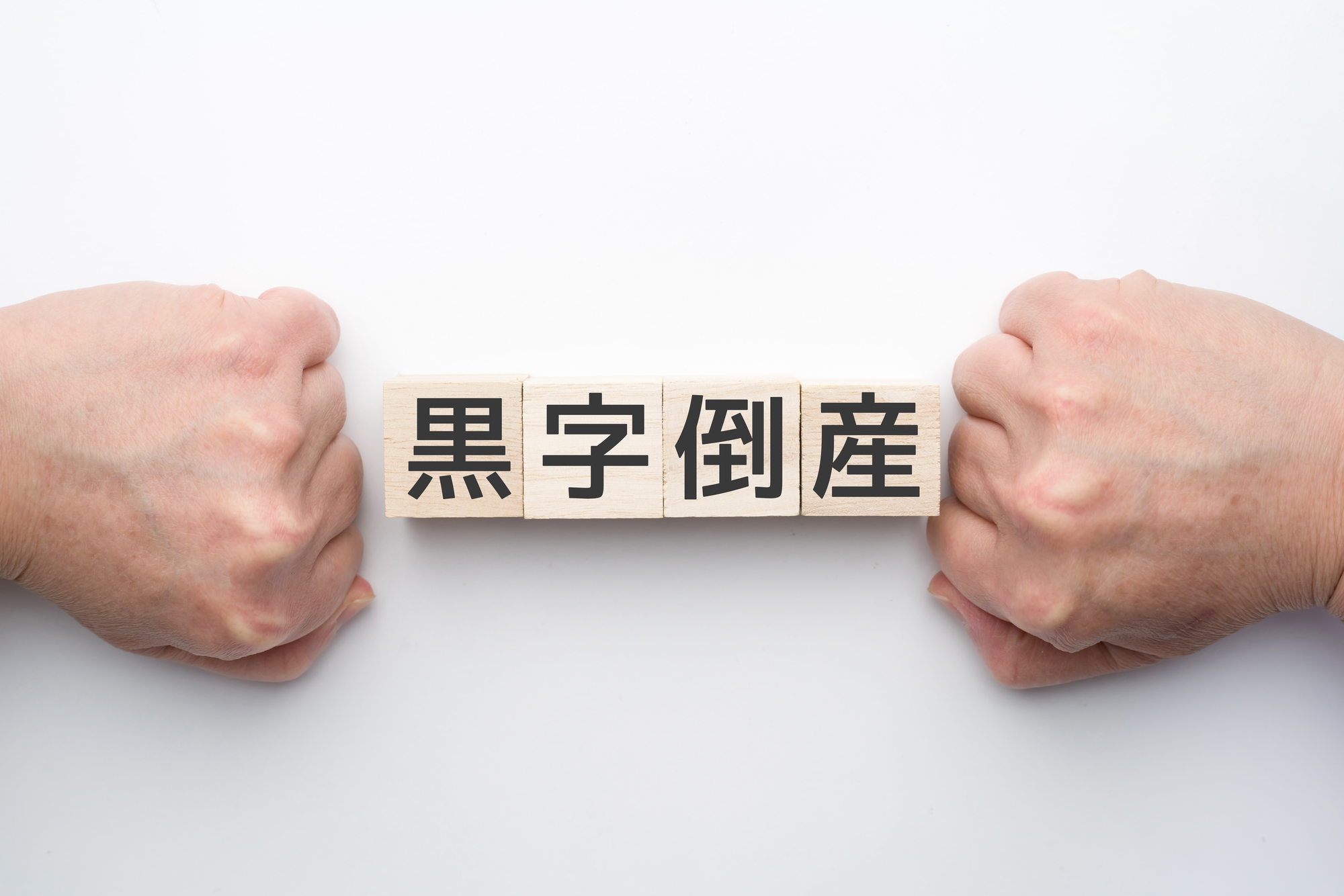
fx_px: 1867
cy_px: 448
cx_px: 672
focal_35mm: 50
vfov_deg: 27.0
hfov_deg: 39.6
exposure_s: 1/50
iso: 500
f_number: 7.1
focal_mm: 50
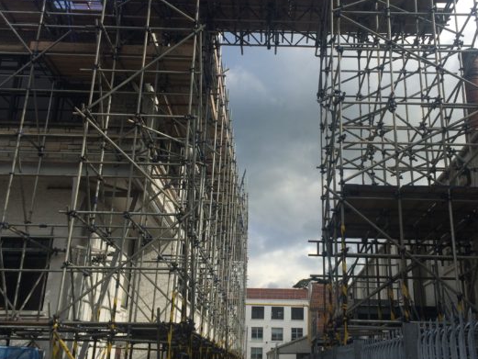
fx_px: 566
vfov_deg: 35.1
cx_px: 274
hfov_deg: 45.6
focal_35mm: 41
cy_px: 153
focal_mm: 4.15
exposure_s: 1/1786
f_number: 2.2
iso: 32
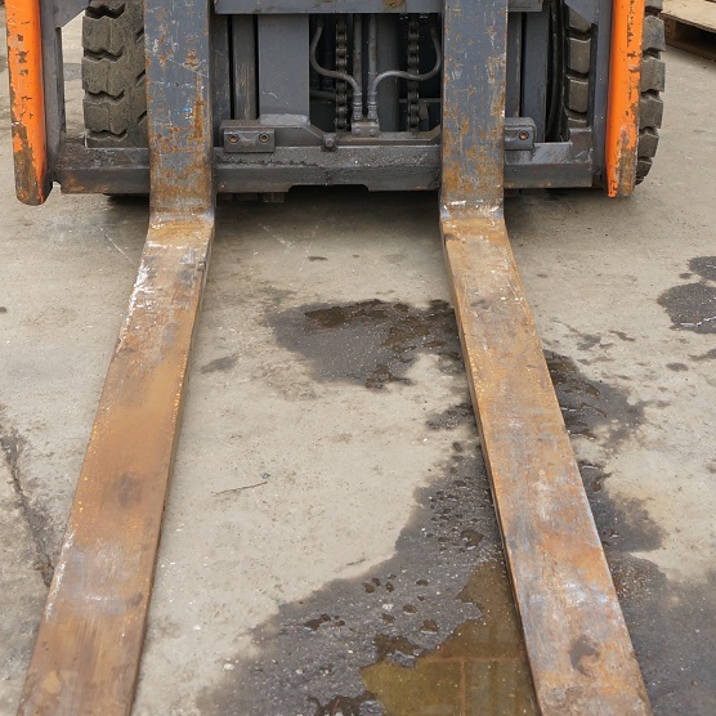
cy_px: -102
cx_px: 364
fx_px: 1264
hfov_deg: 31.6
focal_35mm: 54
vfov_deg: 28.3
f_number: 5
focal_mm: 16
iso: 200
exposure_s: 1/100
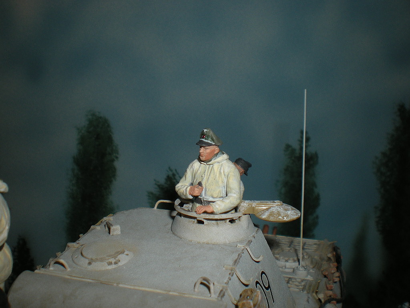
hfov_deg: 49.0
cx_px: 205
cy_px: 154
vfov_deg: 37.7
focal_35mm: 38
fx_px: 450
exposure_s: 1/60
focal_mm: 6.3
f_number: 4.6
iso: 64
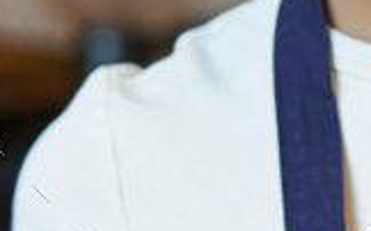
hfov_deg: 6.8
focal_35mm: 306
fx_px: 3092
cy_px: 358
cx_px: 556
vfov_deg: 4.3
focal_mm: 55
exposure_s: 1/250
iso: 320
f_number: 2.5
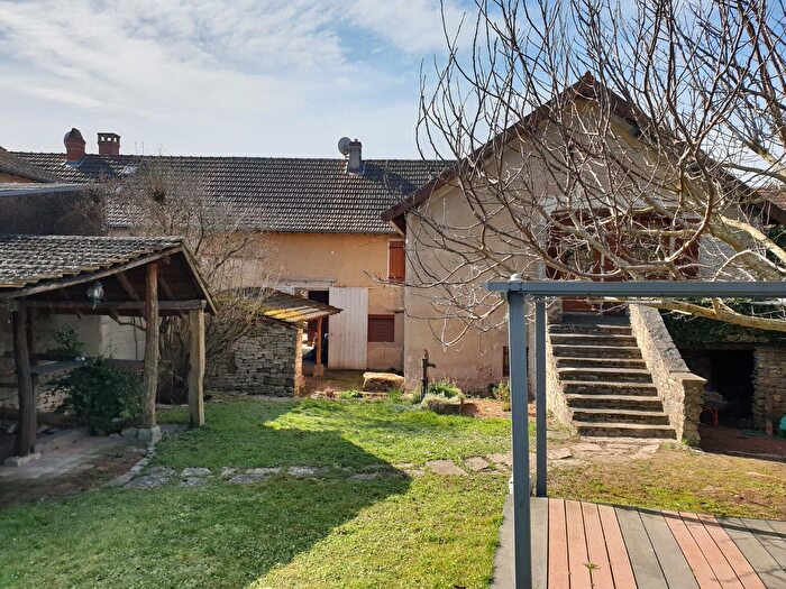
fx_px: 590
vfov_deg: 53.1
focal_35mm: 26
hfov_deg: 67.3
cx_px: 393
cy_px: 294
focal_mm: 4.3
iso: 50
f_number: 2.4
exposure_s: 1/1786
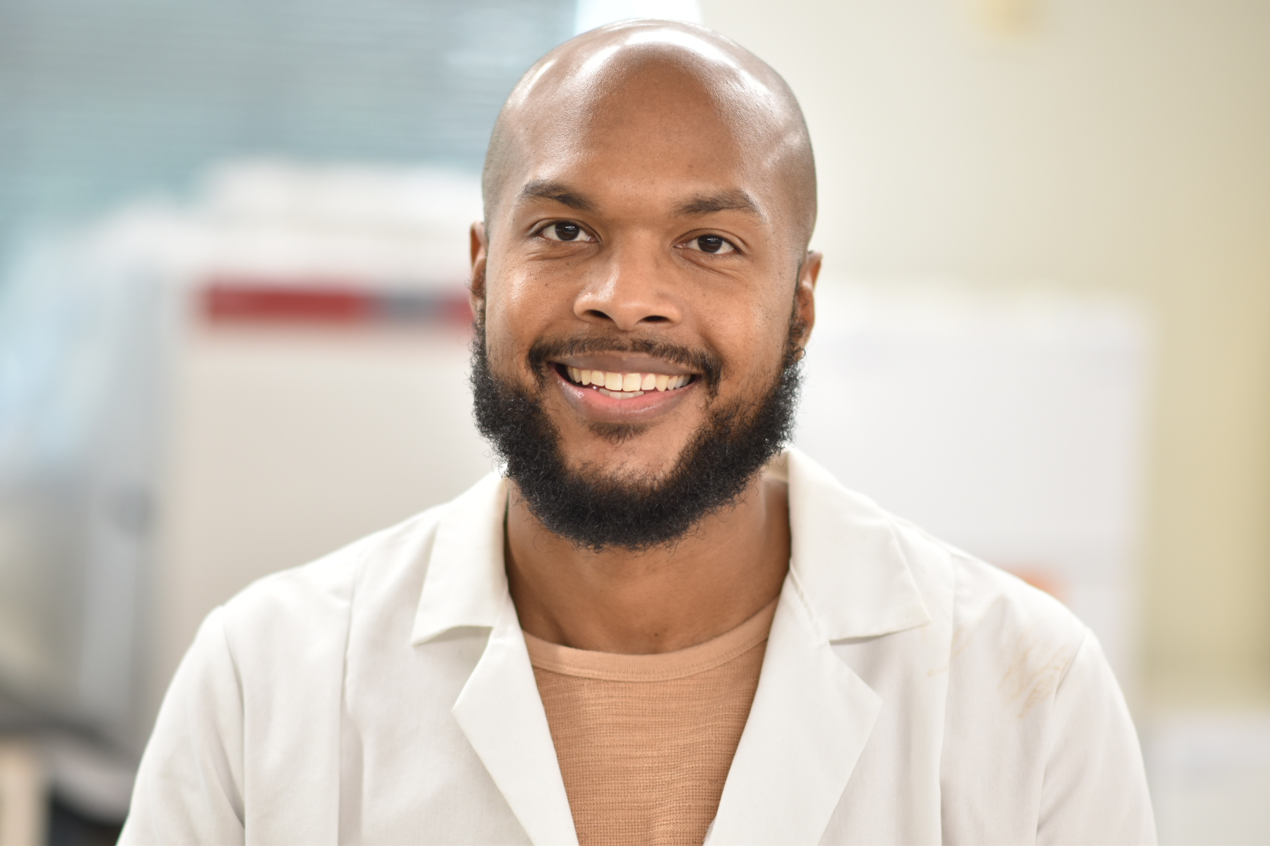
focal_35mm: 128
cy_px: 423
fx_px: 4498
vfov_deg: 10.8
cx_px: 635
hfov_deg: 16.1
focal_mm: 85
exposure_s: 1/60
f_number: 1.8
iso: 160
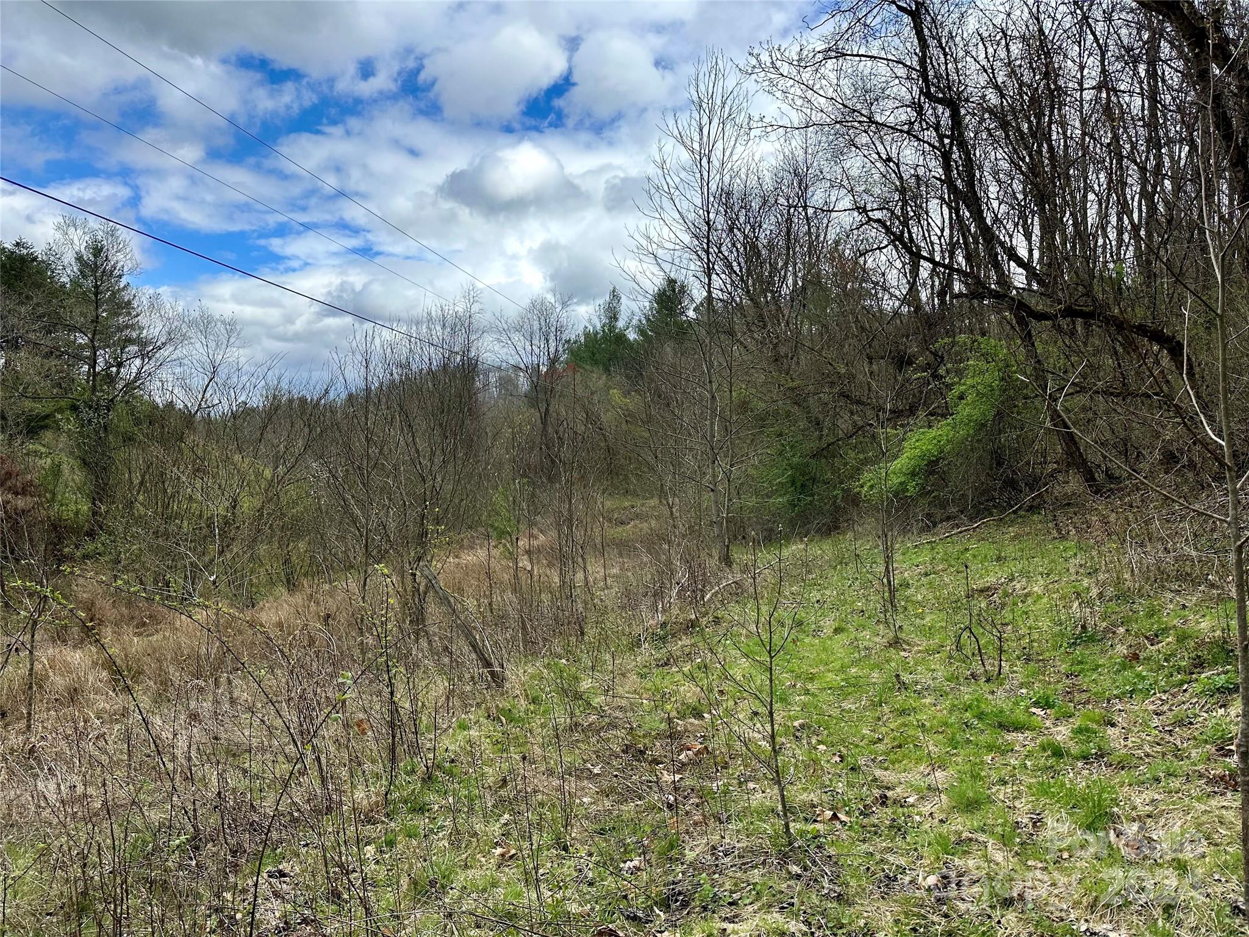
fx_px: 866
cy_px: 468
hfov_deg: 71.6
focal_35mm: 24
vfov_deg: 56.8
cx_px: 624
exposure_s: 1/3155
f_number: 1.78
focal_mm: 6.86
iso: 80
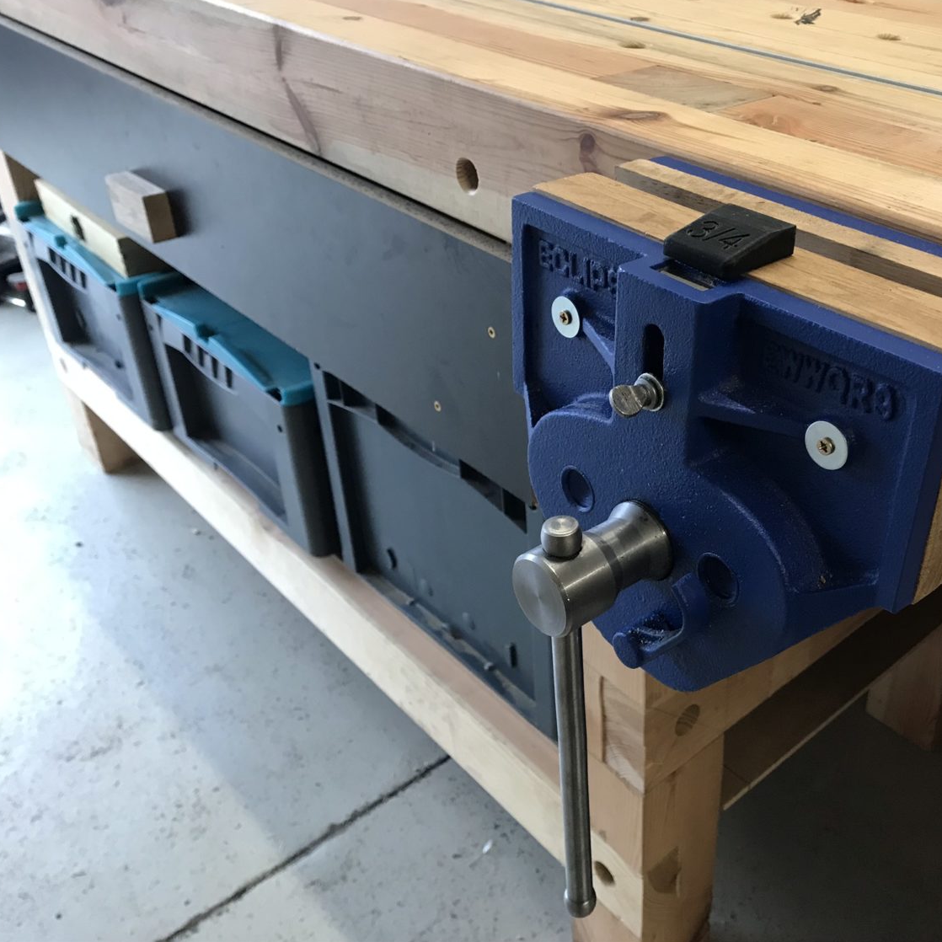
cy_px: 462
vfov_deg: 48.4
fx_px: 1047
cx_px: 624
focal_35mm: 34
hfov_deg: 47.7
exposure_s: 1/17
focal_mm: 3.99
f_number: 1.8
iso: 64
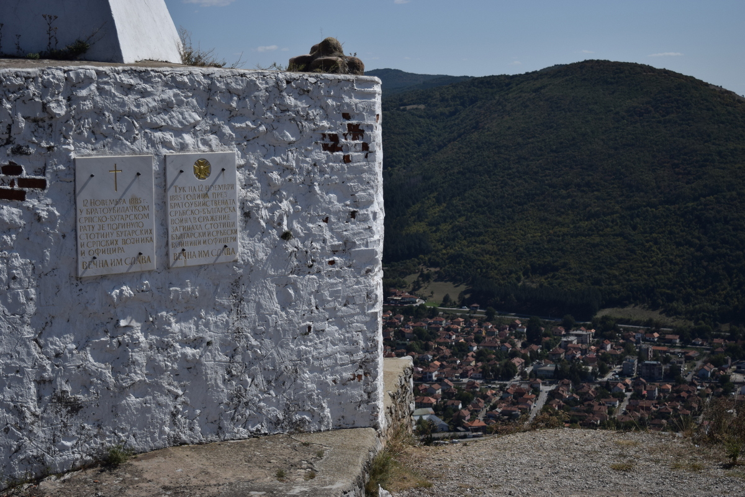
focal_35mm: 63
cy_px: 248
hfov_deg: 31.9
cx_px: 372
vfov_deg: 21.6
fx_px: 1304
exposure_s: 1/2000
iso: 100
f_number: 5
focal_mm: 42
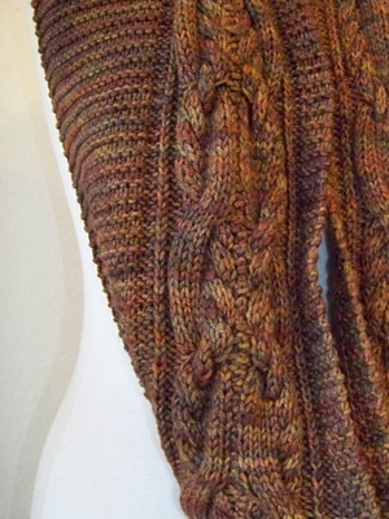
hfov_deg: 32.1
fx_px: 674
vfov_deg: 42.1
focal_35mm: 45
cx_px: 234
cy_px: 276
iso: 1250
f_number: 2.8
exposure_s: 1/30
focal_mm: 5.85
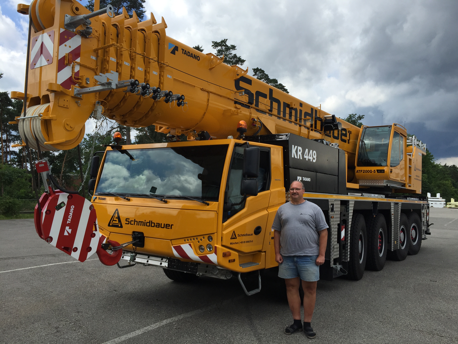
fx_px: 384
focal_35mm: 29
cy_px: 172
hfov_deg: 61.7
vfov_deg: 48.2
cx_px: 229
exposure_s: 1/1582
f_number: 2.2
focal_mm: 4.15
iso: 32
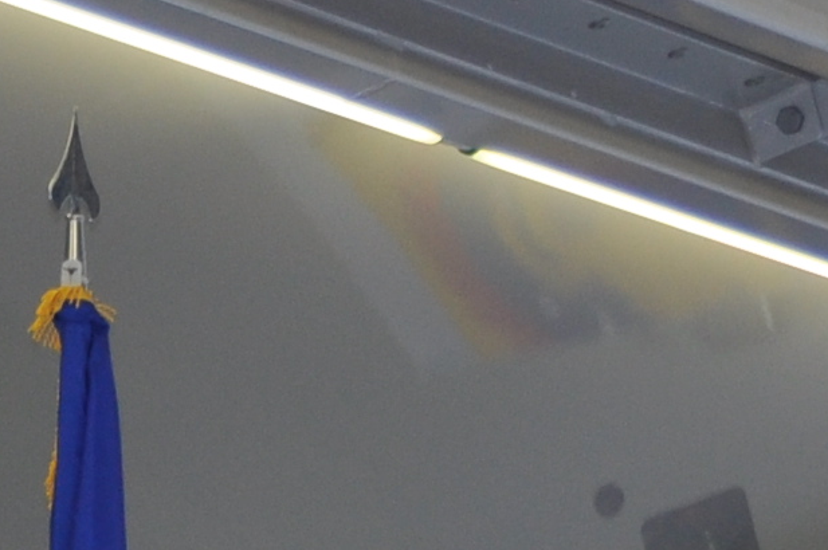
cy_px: 1258
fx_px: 10063
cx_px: 46
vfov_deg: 3.1
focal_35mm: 438
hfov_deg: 4.7
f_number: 5.6
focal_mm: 42
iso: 200
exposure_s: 1/125
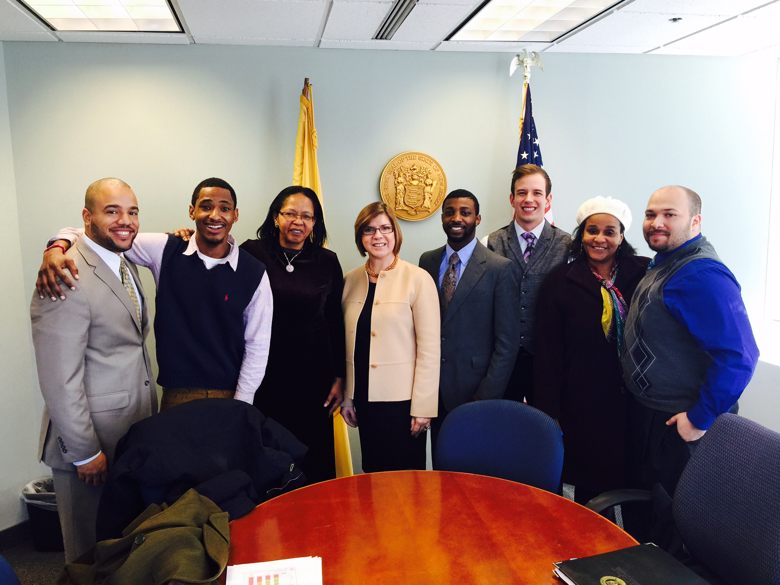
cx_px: 390
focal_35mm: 29
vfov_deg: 48.2
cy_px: 292
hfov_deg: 61.7
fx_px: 653
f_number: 2.2
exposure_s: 1/30
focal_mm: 4.15
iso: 32
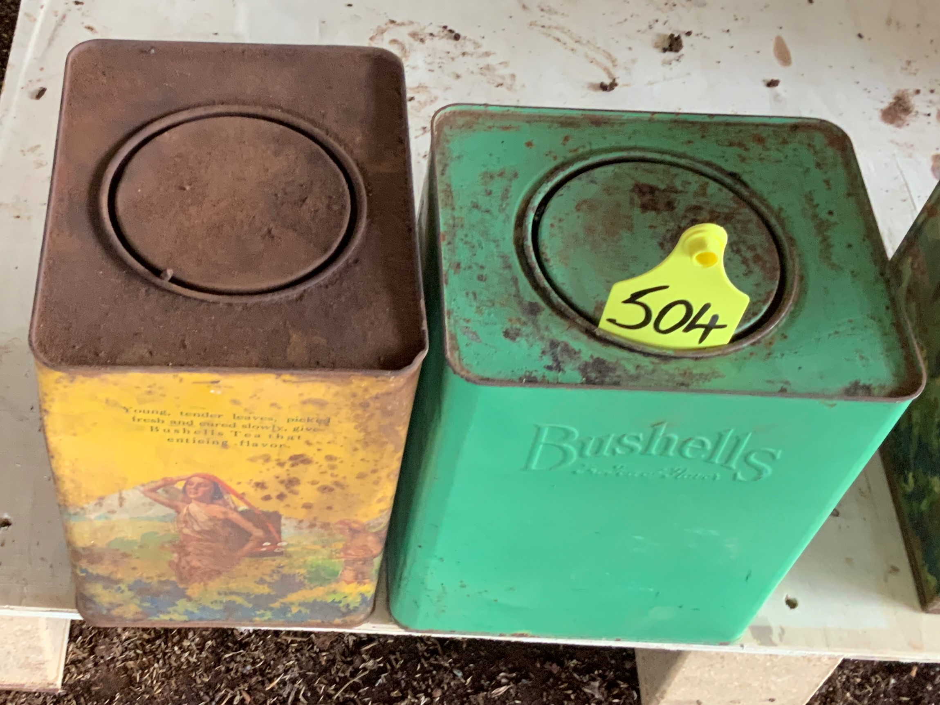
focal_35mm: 29
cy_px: 352
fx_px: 788
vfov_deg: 48.2
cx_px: 470
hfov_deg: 61.7
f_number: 1.8
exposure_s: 1/60
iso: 200
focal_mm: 3
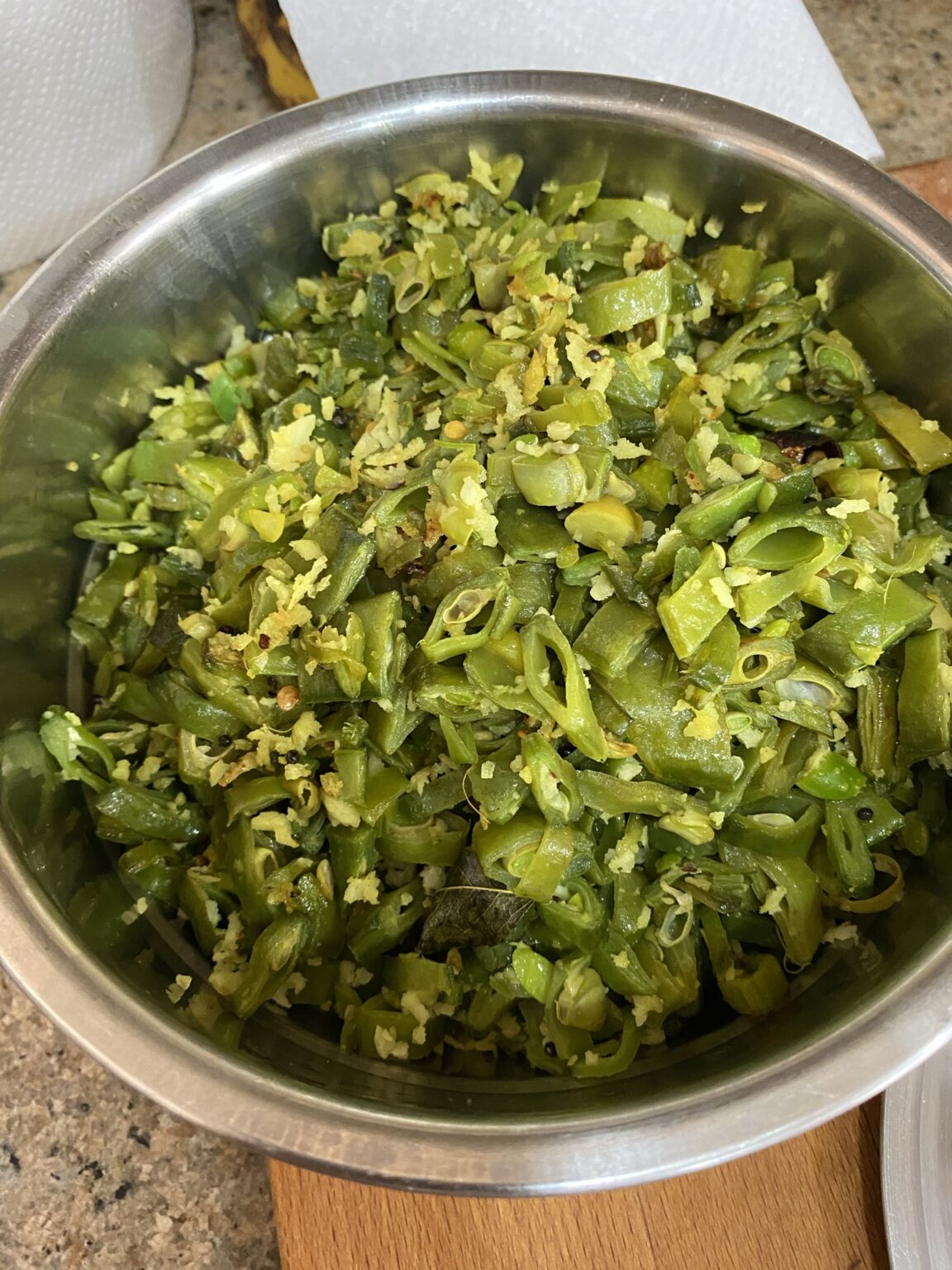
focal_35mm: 26
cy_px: 635
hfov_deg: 53.1
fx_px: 953
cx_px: 476
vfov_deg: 67.3
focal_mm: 4.25
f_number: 1.8
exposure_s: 1/33
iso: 400
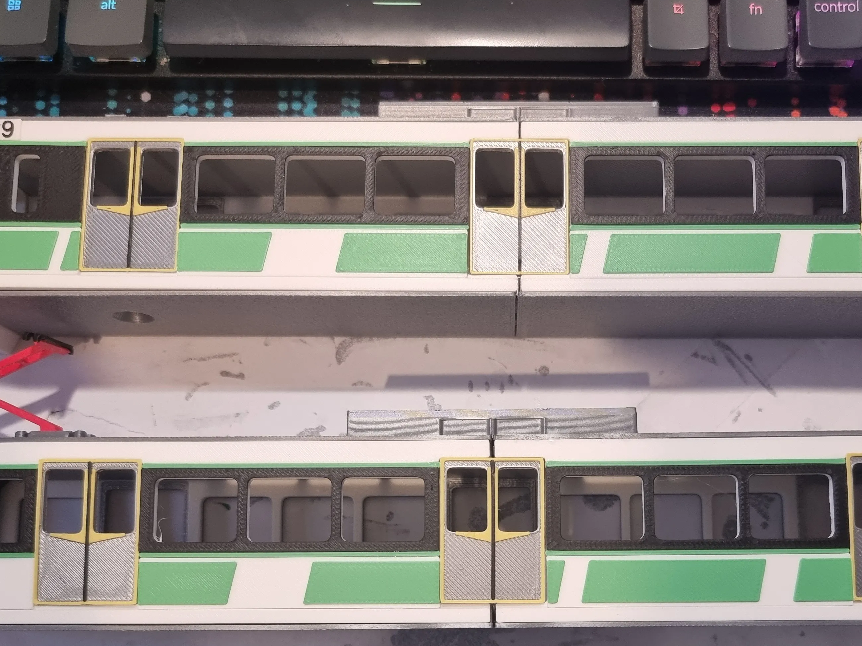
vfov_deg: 37.7
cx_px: 489
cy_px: 489
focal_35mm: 37
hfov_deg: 50.0
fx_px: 921
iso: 320
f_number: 1.8
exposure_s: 1/120
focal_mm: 6.7
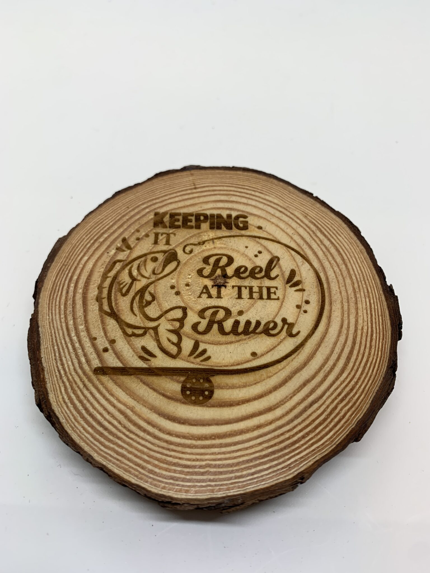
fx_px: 431
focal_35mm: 26
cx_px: 215
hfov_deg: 53.1
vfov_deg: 67.3
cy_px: 286
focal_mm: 4.25
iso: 32
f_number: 1.8
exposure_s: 1/120
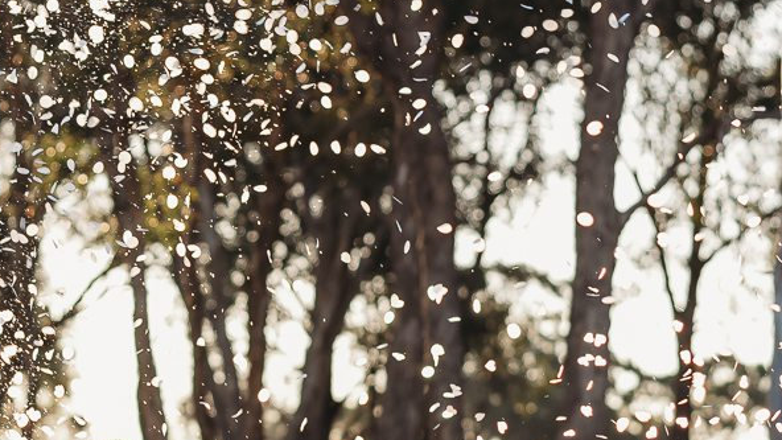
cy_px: 597
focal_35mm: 275
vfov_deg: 4.4
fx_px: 5702
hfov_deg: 7.8
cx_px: 350
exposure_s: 1/250
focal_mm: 72
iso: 100
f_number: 3.5
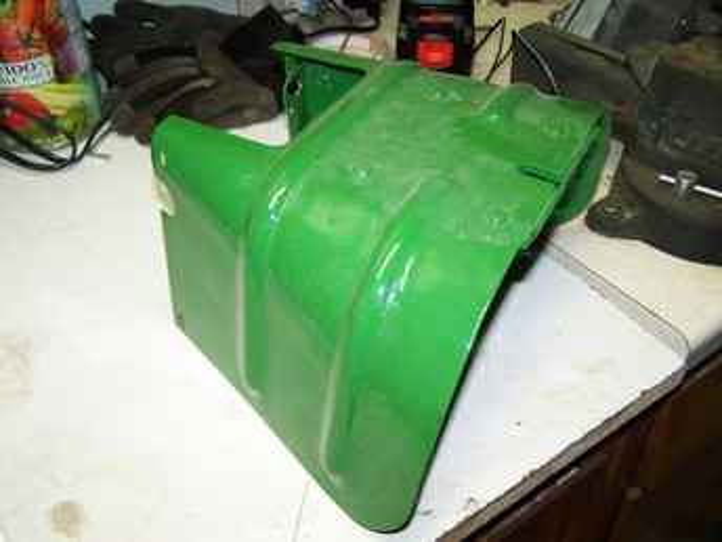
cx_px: 361
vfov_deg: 37.7
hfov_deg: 49.0
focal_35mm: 38
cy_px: 271
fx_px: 793
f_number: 2.8
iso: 200
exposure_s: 1/30
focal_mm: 6.3
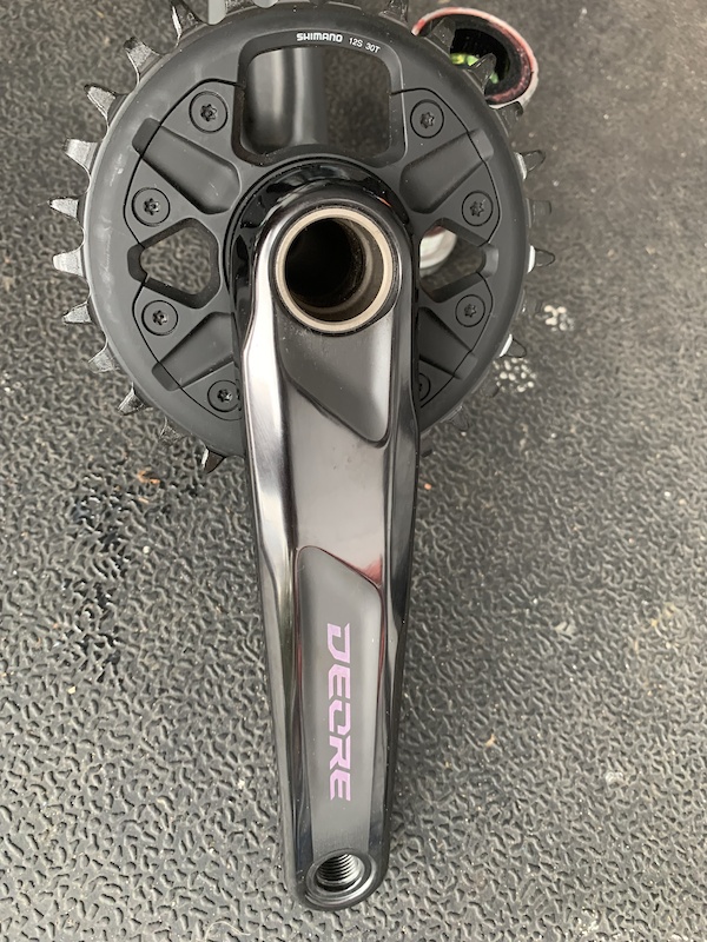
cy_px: 471
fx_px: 708
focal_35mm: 26
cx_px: 354
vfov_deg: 67.3
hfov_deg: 53.1
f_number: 1.8
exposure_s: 1/60
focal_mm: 4.25
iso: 250
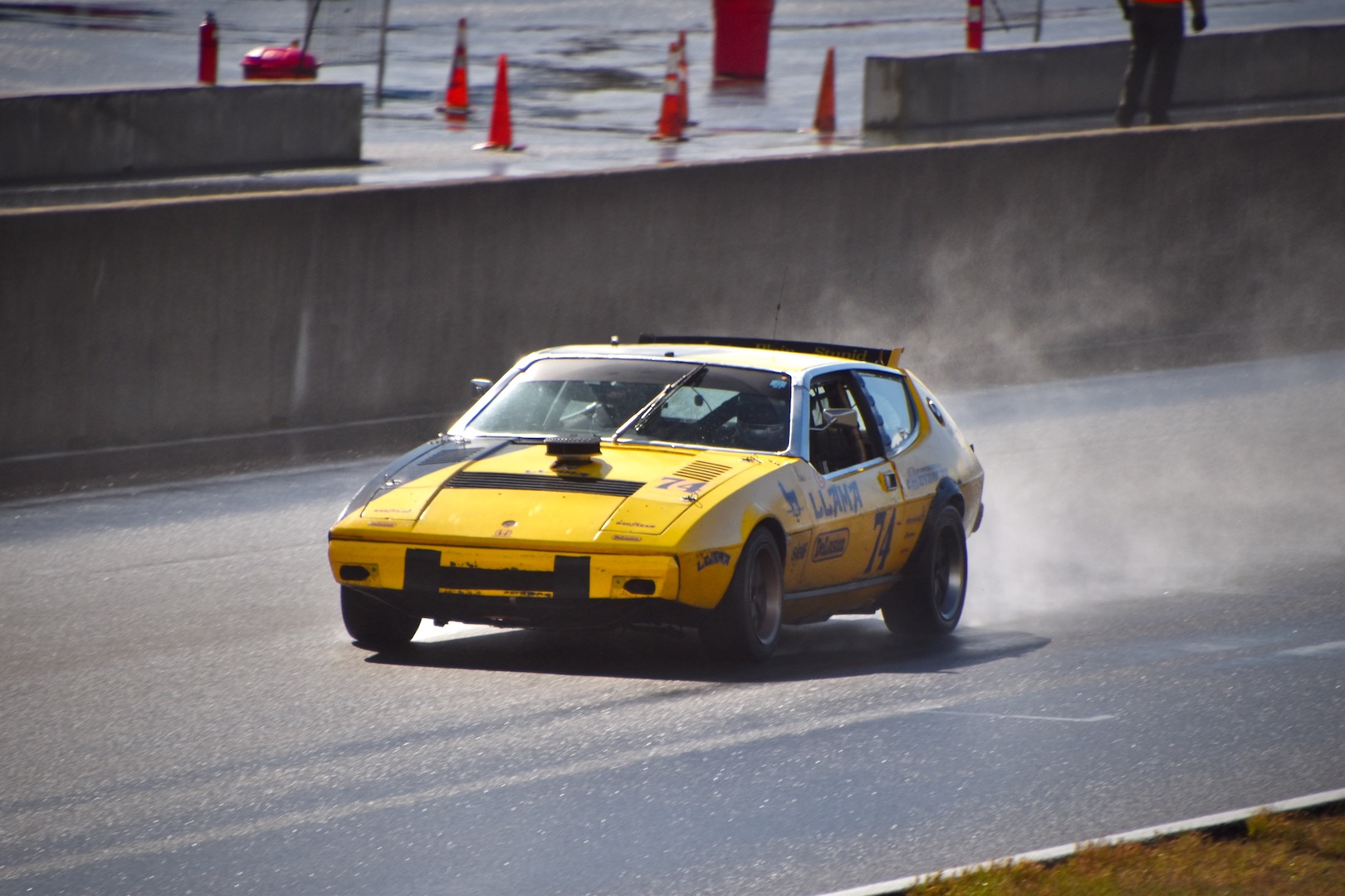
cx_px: 672
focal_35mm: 600
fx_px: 22415
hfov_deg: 3.4
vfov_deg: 2.3
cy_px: 448
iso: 200
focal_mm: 400
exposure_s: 1/640
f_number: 6.3
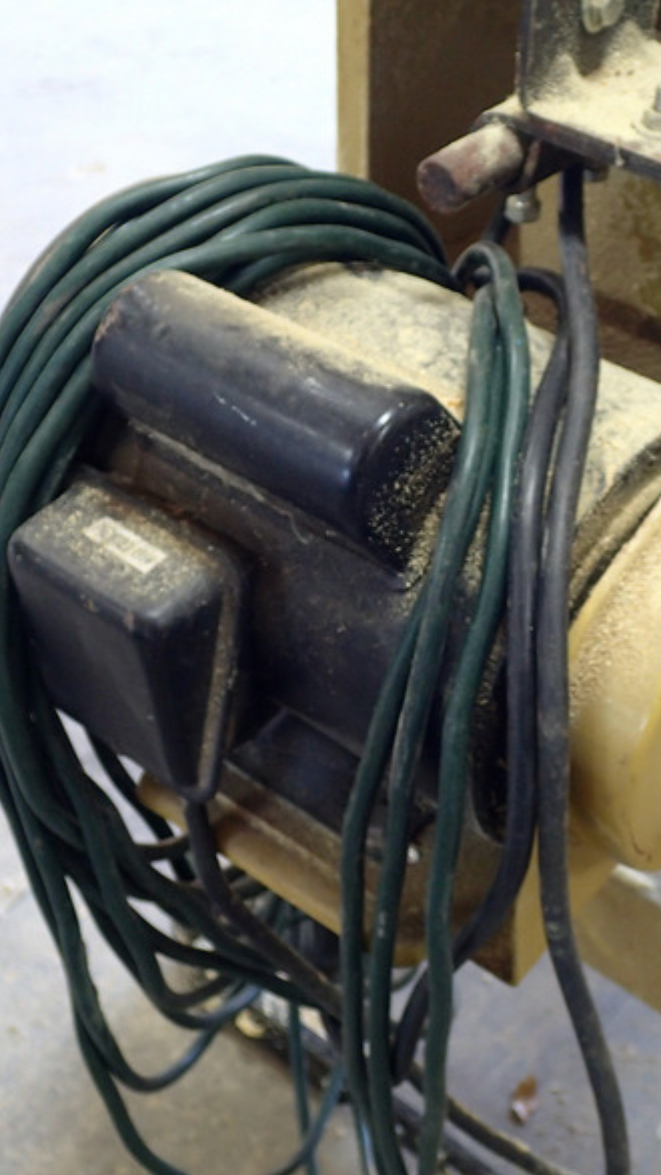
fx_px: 1621
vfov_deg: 39.9
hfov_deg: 23.0
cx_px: 401
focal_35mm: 52
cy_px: 582
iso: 320
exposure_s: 1/40
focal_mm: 6.42
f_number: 2.6
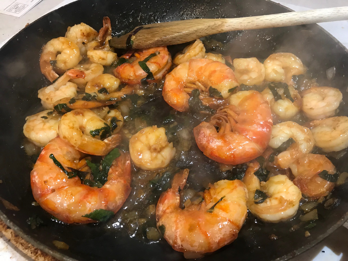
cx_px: 174
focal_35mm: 28
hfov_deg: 63.4
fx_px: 281
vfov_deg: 49.7
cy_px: 130
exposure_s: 1/17
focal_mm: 3.99
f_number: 1.8
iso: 40
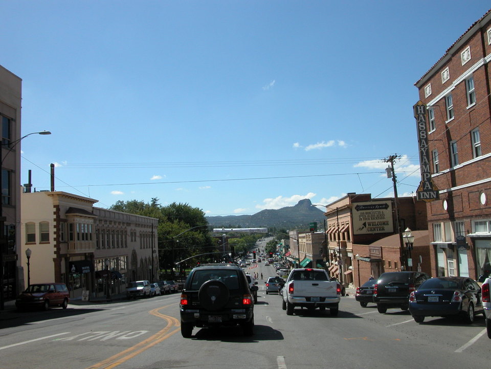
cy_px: 184
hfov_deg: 52.6
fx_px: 496
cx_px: 246
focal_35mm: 35
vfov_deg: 40.7
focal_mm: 8.9
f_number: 6.3
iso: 100
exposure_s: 1/419
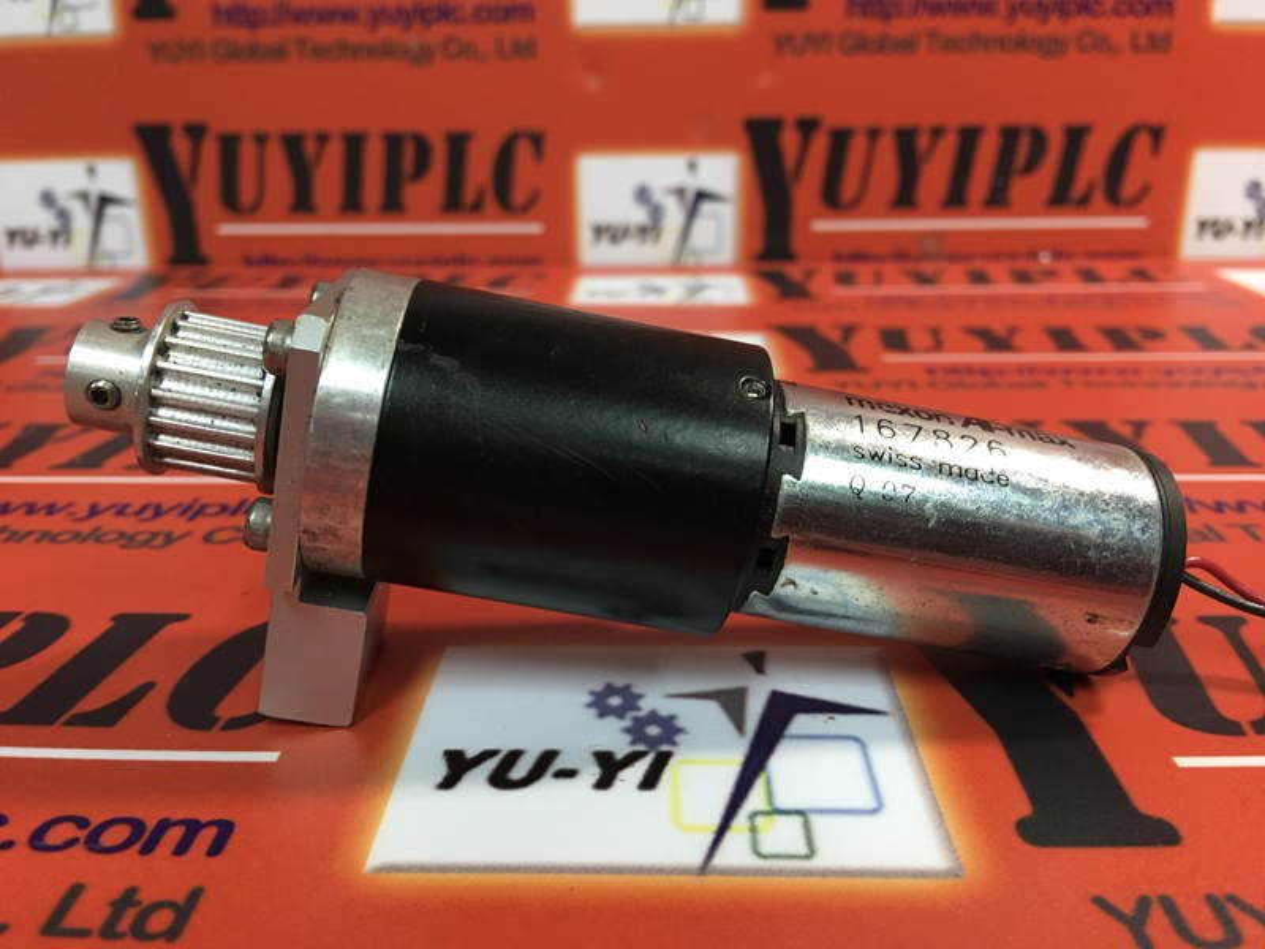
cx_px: 632
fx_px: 1060
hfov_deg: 61.7
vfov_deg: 48.2
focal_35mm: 29
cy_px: 474
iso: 50
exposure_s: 1/15
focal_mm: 4.15
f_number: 2.2
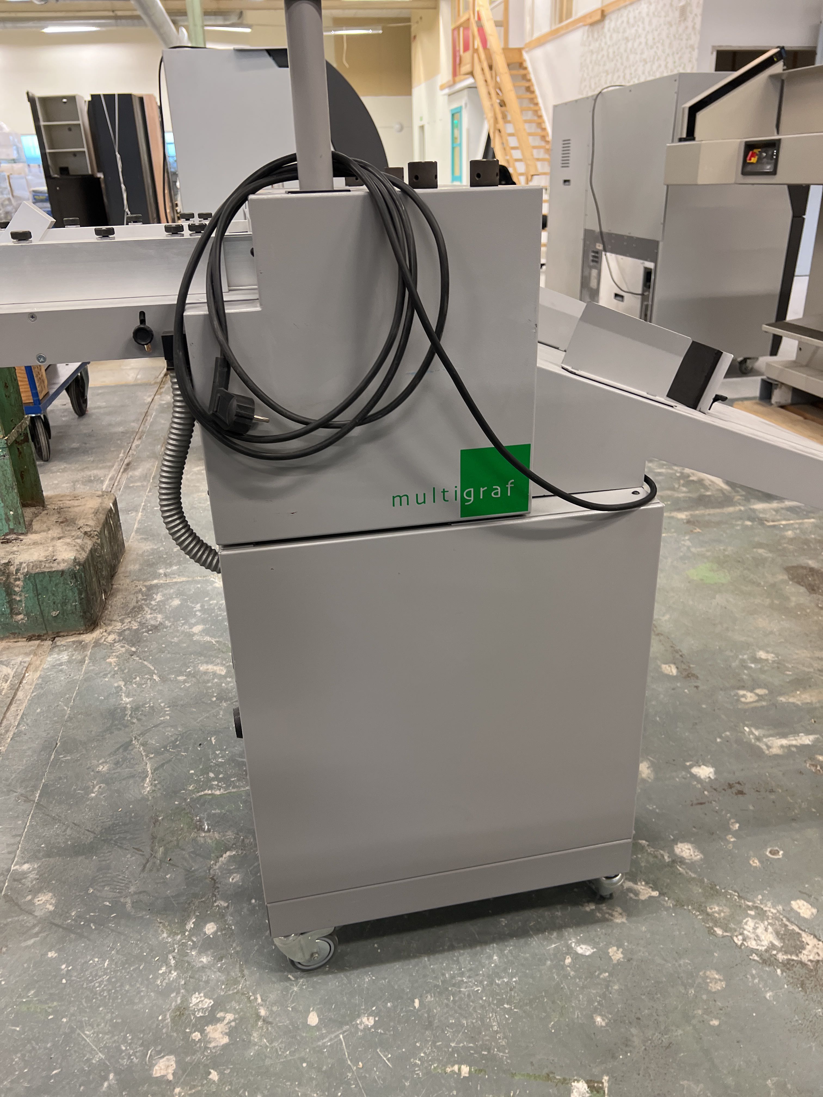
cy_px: 548
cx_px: 412
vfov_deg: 67.3
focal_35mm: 26
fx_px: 824
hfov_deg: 53.1
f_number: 1.5
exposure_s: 1/50
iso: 100
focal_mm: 5.7
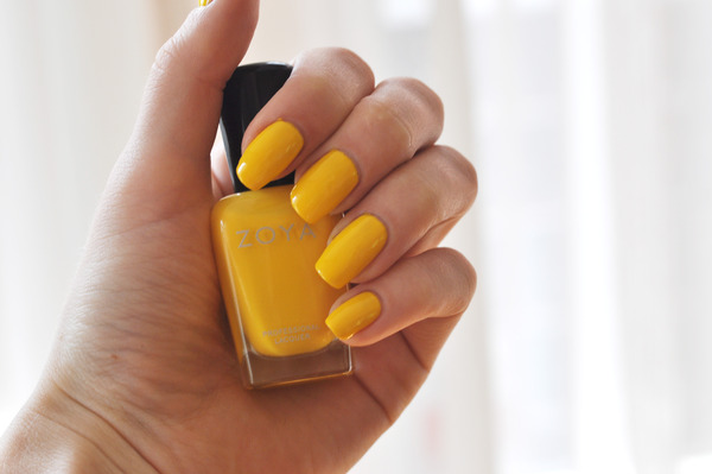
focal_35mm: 75
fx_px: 1482
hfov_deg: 27.0
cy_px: 237
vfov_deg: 18.2
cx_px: 356
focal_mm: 50
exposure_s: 1/125
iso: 200
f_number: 5.6
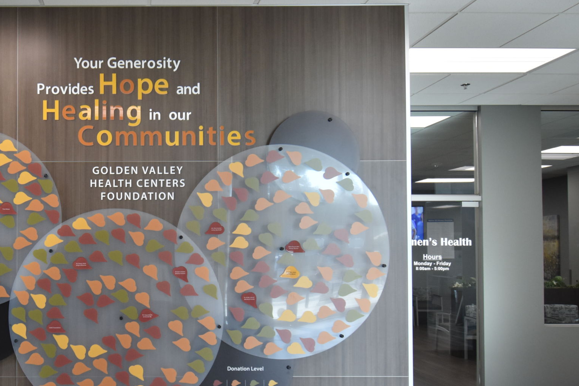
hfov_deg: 51.2
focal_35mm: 35
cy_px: 237
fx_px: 563
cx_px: 118
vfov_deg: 37.7
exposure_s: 1/125
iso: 800
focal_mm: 14
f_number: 5.3
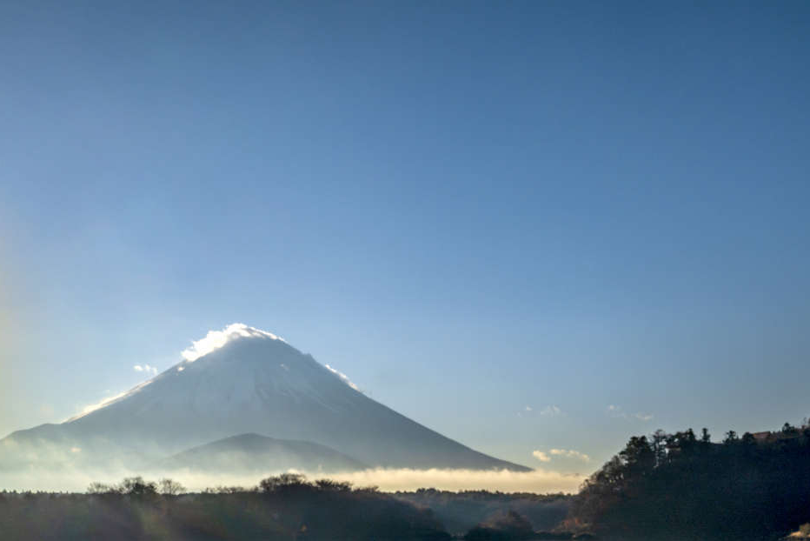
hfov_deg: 35.1
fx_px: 1260
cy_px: 501
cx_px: 231
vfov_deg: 23.5
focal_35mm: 56
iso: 50
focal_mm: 29
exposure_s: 1/1600
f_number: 22
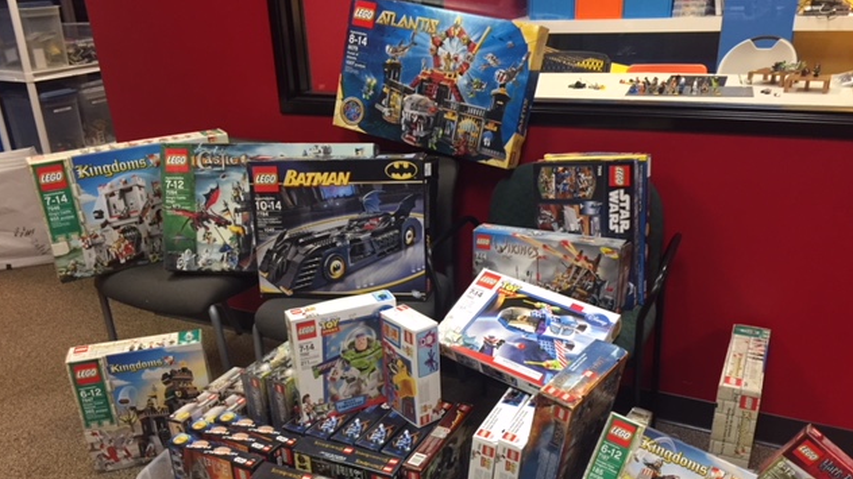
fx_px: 724
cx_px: 422
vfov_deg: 36.3
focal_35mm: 32
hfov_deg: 61.0
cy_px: 313
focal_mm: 4.15
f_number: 2.2
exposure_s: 1/30
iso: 100
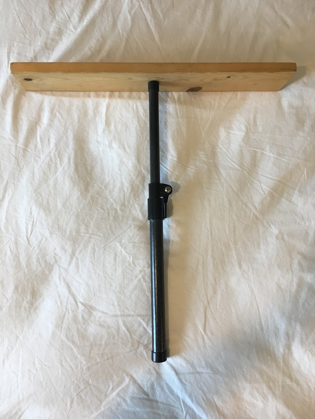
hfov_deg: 48.2
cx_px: 158
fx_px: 352
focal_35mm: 29
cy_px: 210
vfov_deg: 61.7
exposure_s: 1/30
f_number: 2.2
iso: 32
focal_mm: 4.15
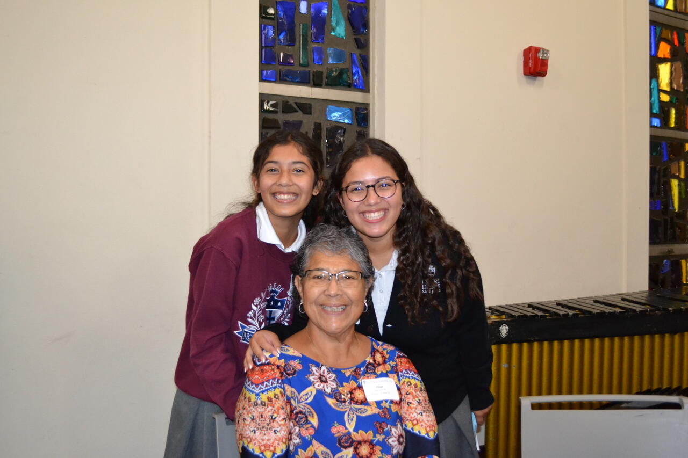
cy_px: 229
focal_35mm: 36
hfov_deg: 53.1
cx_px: 344
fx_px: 688
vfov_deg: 36.9
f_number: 4
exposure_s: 1/60
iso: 2500
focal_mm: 24
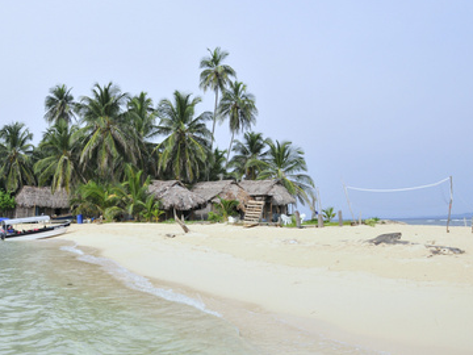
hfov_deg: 50.8
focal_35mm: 36
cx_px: 175
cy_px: 168
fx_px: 492
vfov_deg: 39.6
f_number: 4.5
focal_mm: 18
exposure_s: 1/4000
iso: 500
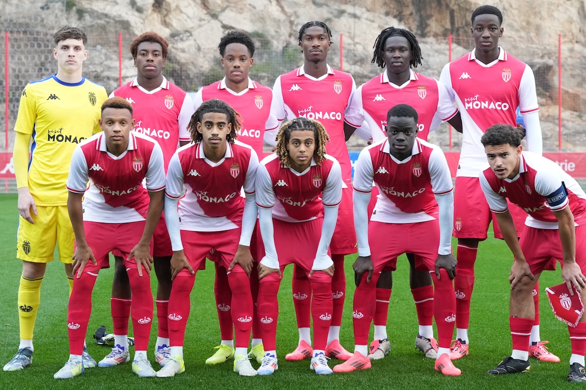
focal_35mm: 77
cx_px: 296
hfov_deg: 26.3
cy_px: 189
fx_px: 1253
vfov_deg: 17.7
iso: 2000
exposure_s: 1/500
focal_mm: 70
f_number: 5
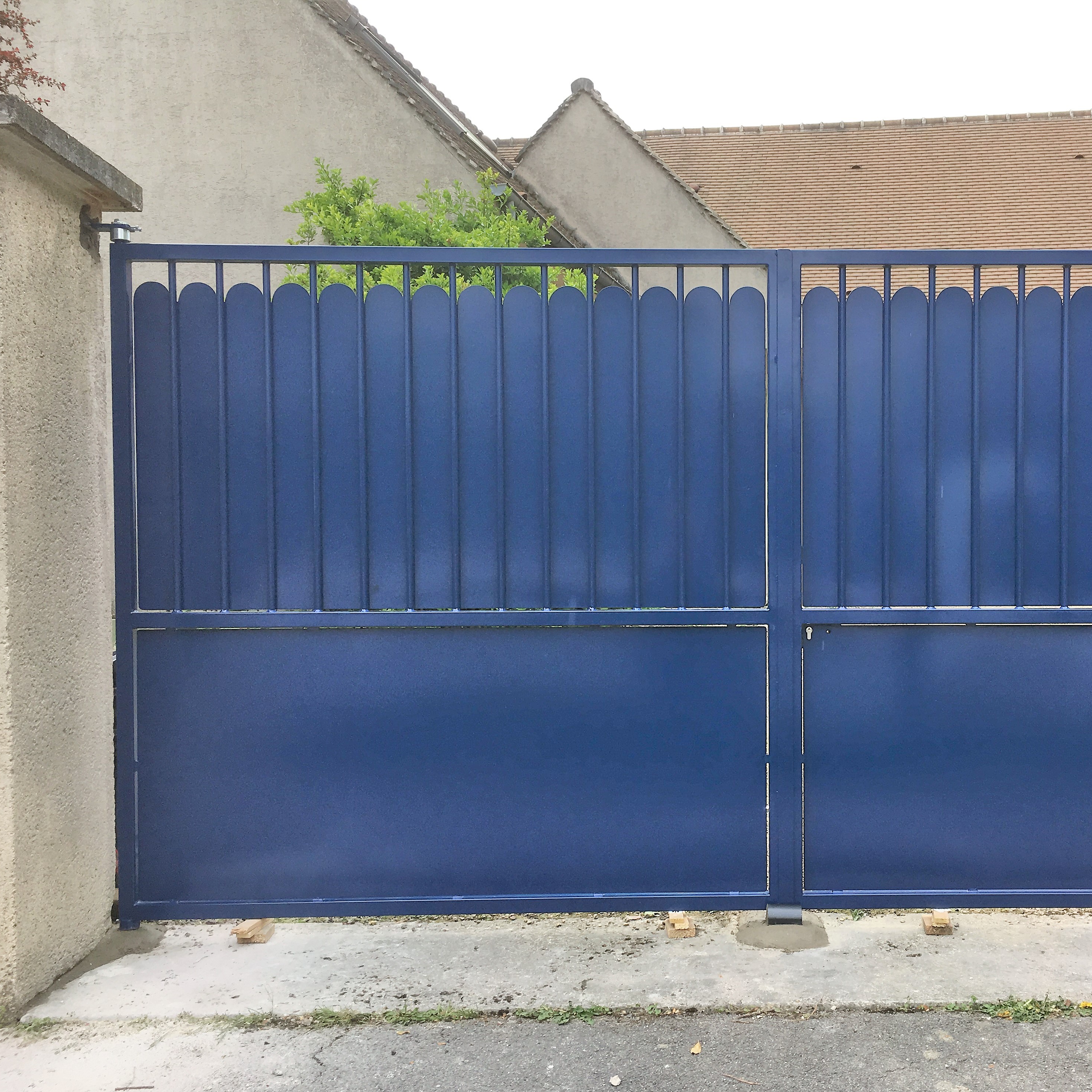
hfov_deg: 46.5
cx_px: 723
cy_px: 558
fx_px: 1249
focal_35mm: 35
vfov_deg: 47.2
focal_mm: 4.15
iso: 25
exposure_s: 1/487
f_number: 2.2
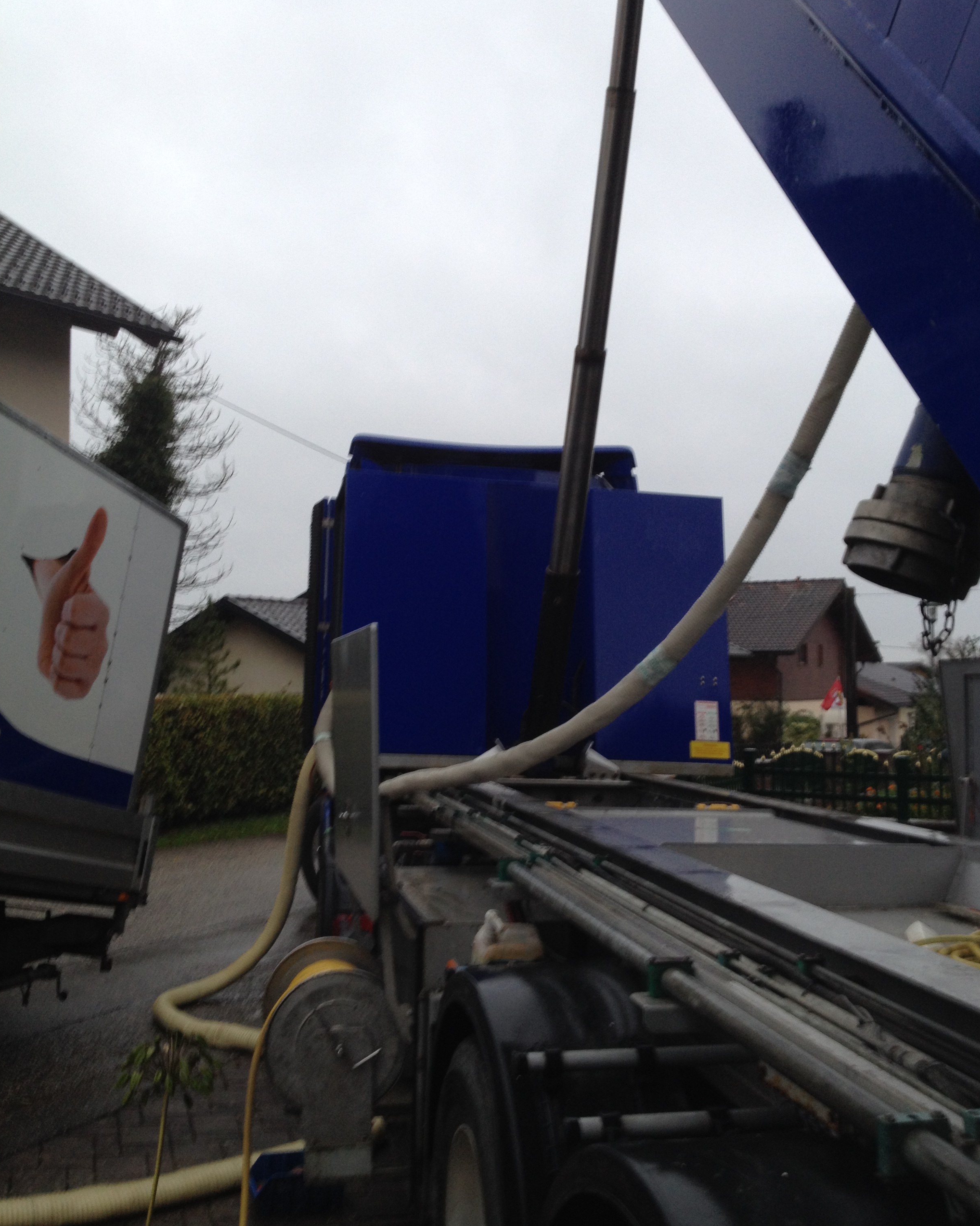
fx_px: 1342
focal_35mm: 37
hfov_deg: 40.1
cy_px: 643
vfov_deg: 49.1
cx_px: 494
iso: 64
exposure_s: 1/20
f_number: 2.4
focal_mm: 4.28
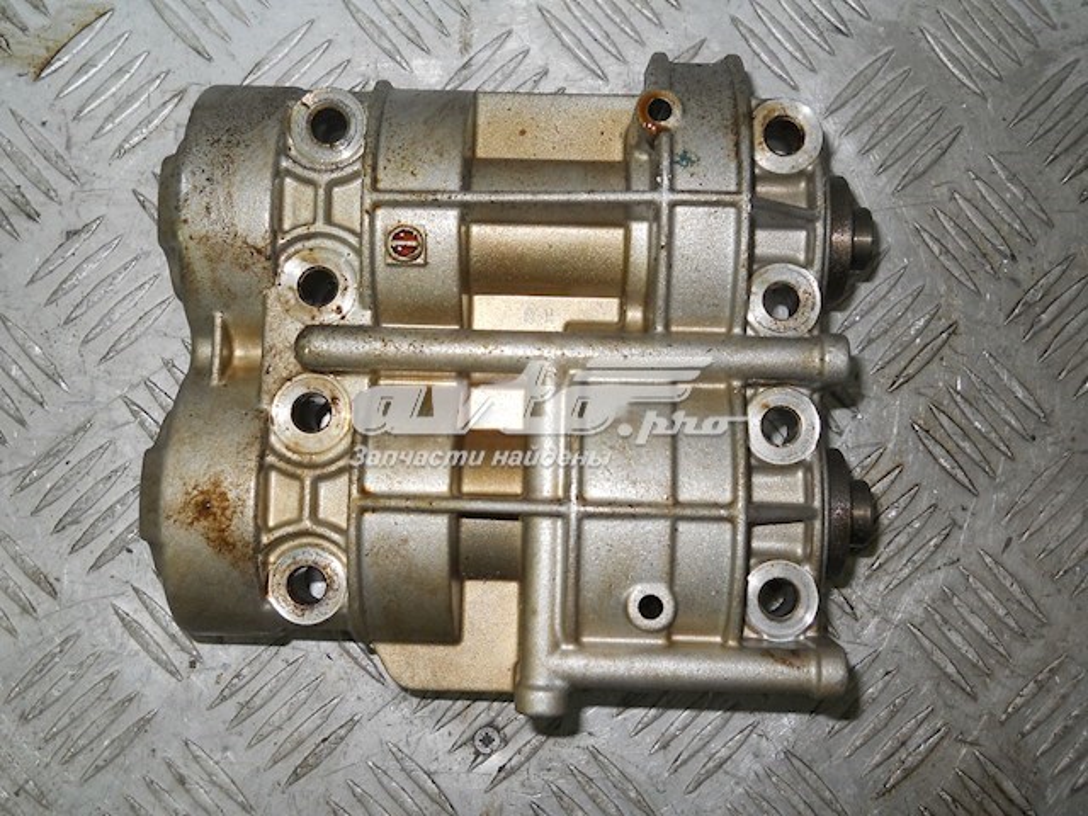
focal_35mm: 41
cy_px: 408
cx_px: 544
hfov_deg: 45.8
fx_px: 1289
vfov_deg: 35.1
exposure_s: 1/30
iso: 80
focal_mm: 6.72
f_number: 3.1
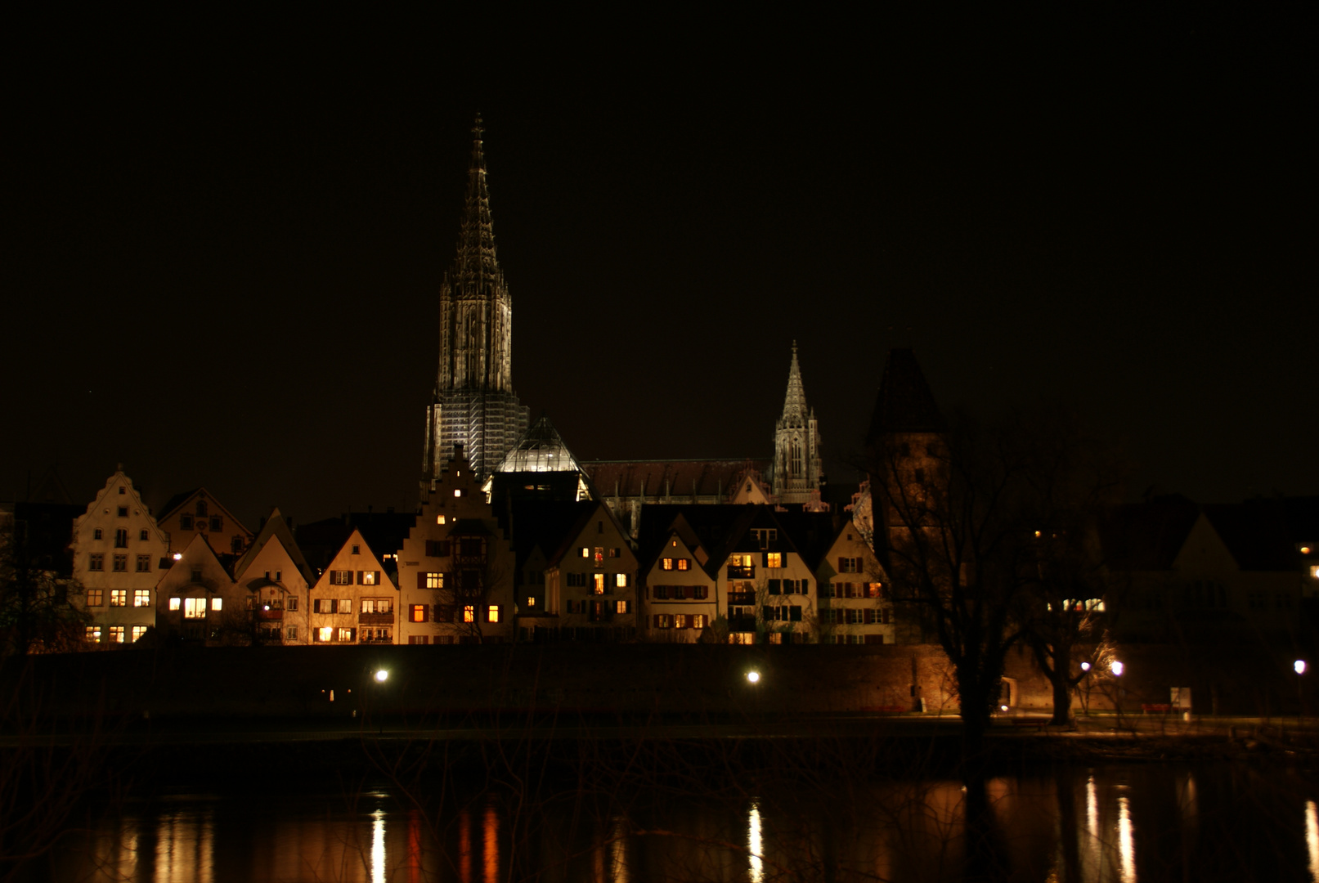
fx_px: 1541
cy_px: 442
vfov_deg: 32.0
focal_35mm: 42
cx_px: 660
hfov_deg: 46.3
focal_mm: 28
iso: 100
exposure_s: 4
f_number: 4
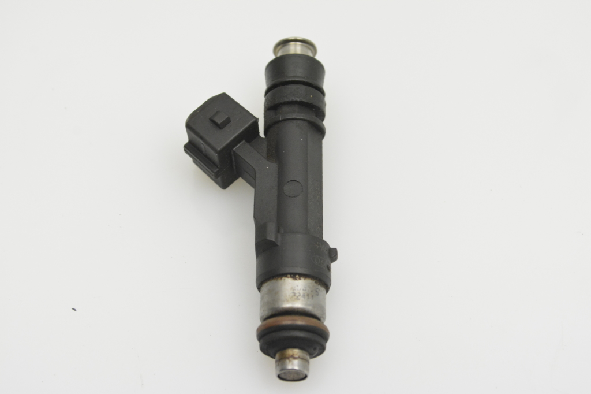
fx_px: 1354
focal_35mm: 82
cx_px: 296
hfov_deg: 24.6
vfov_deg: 16.5
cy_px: 197
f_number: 8
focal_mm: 55
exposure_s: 1/250
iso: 2500
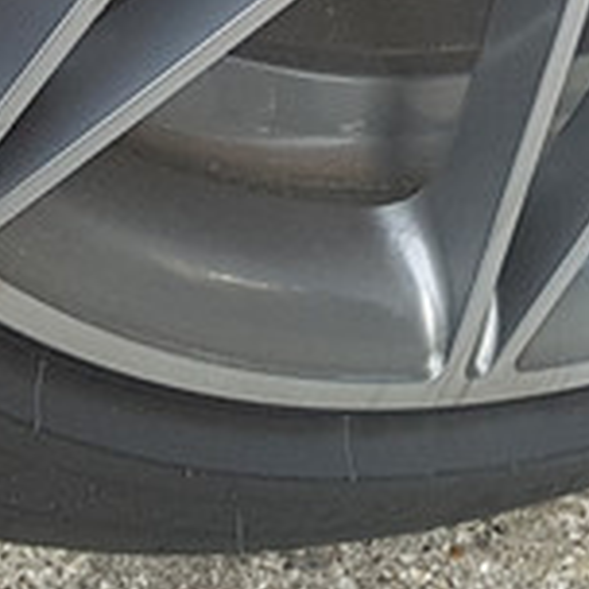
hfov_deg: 10.7
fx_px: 3099
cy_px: -949
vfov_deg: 9.4
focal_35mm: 161
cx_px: 630
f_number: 1.7
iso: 80
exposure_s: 1/100
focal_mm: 4.2
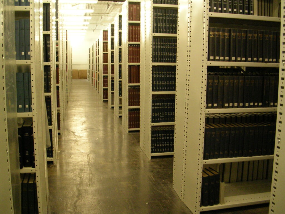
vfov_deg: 37.7
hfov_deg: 49.0
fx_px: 313
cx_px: 142
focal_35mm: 38
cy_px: 107
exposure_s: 1/25.7
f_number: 2.8
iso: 190
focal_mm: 5.8
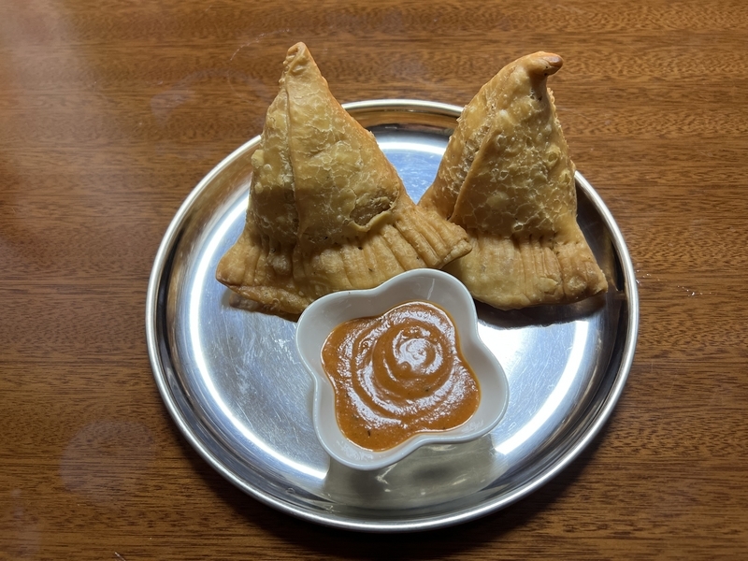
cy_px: 280
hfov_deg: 67.3
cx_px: 374
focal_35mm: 26
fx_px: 562
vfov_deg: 53.1
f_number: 1.5
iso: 125
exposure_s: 1/100
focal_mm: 5.7
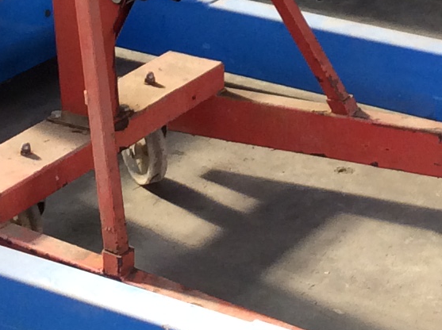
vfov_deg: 9.7
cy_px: -156
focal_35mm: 149
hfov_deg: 13.3
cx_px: 290
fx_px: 1900
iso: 50
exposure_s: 1/120
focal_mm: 3.3
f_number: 2.4
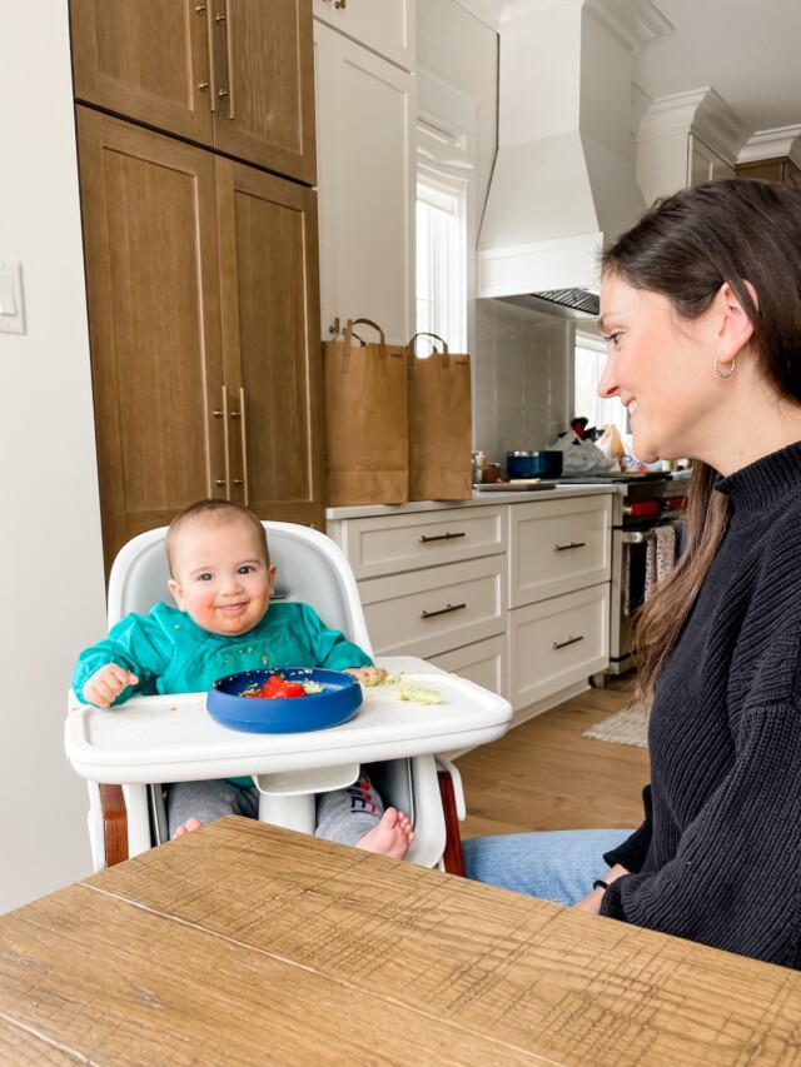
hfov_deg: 53.1
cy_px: 534
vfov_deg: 67.3
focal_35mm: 26
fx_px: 802
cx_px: 400
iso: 32
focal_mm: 4.2
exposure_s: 1/125
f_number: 1.6
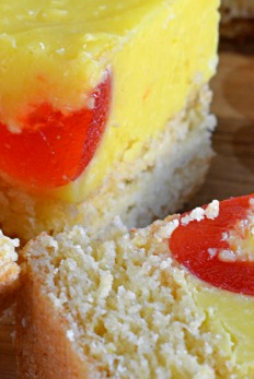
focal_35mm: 259
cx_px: -70
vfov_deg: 7.8
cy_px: -173
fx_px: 2735
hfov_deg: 5.3
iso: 100
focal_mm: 50
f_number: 10
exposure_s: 1/1.3
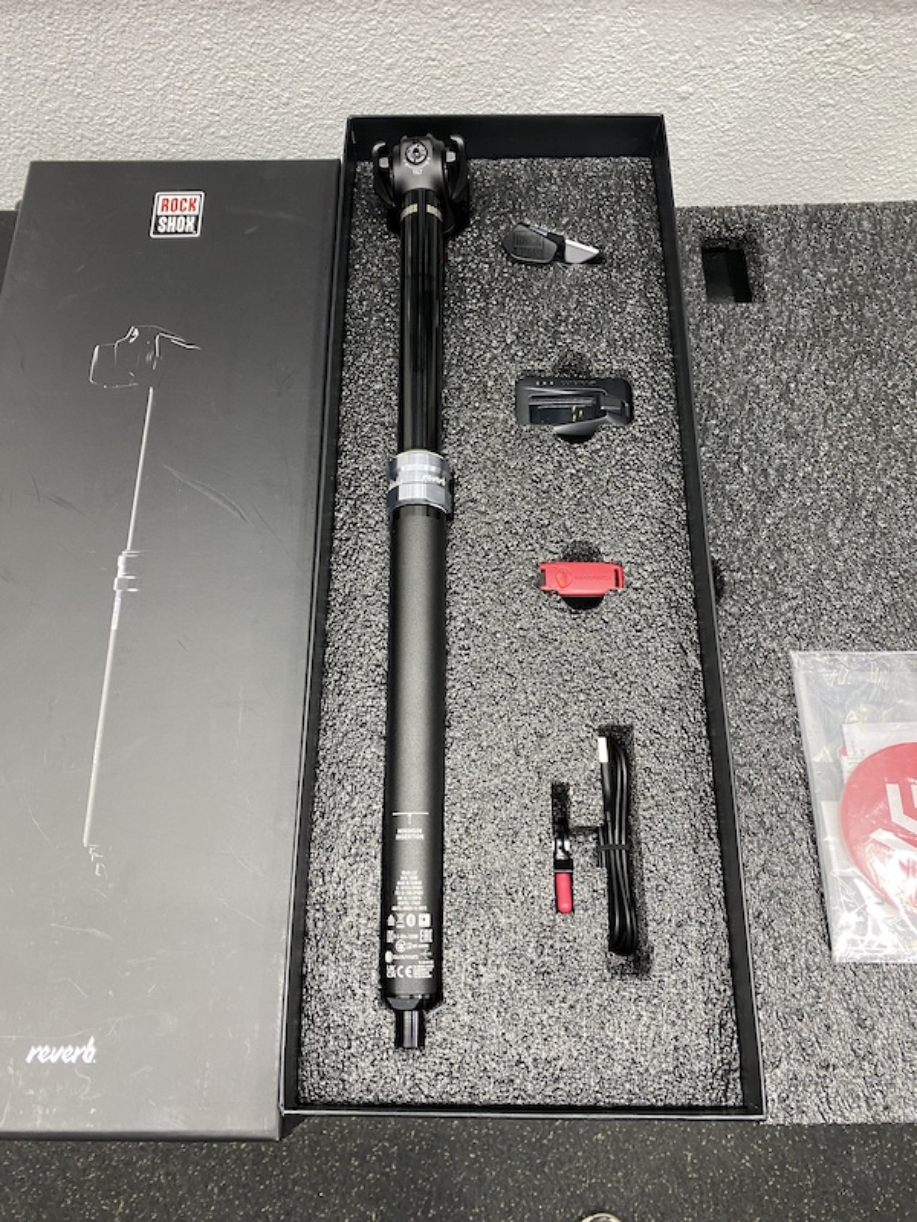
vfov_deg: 67.3
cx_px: 458
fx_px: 918
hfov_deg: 53.1
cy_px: 611
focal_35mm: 26
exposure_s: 1/60
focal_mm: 4.25
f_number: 1.8
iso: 200
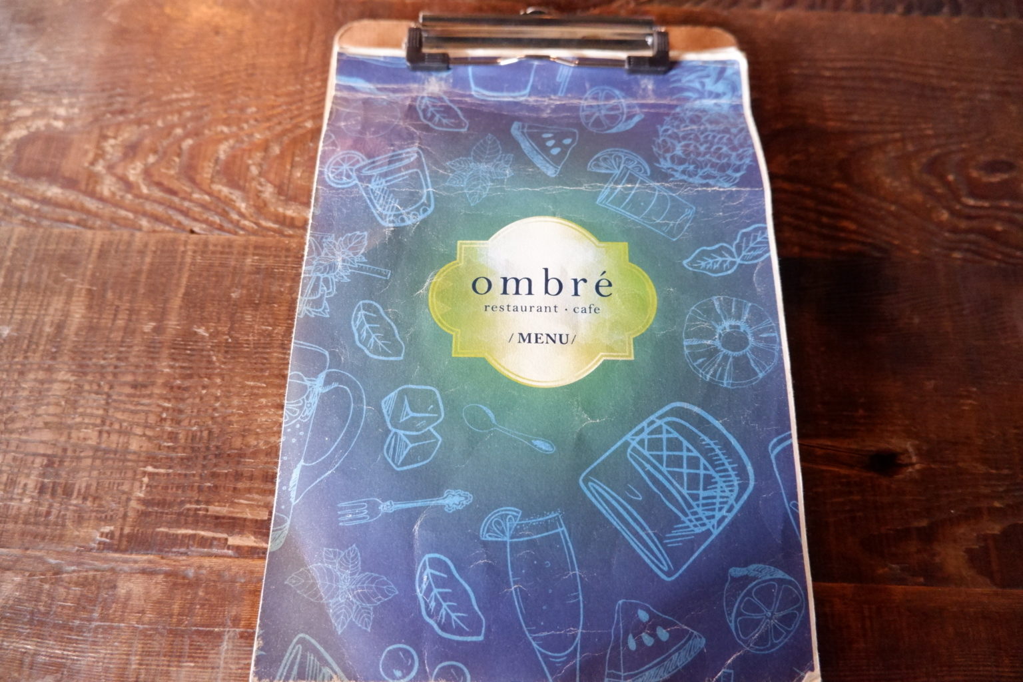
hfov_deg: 76.1
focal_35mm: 23
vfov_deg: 55.1
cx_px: 512
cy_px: 341
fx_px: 654
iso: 5000
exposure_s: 1/140
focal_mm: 15.2
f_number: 3.5
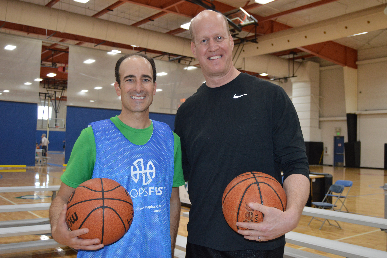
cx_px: 194
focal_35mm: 36
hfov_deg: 53.2
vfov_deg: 36.8
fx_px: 387
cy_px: 129
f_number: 3.8
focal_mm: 24
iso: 800
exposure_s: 1/60
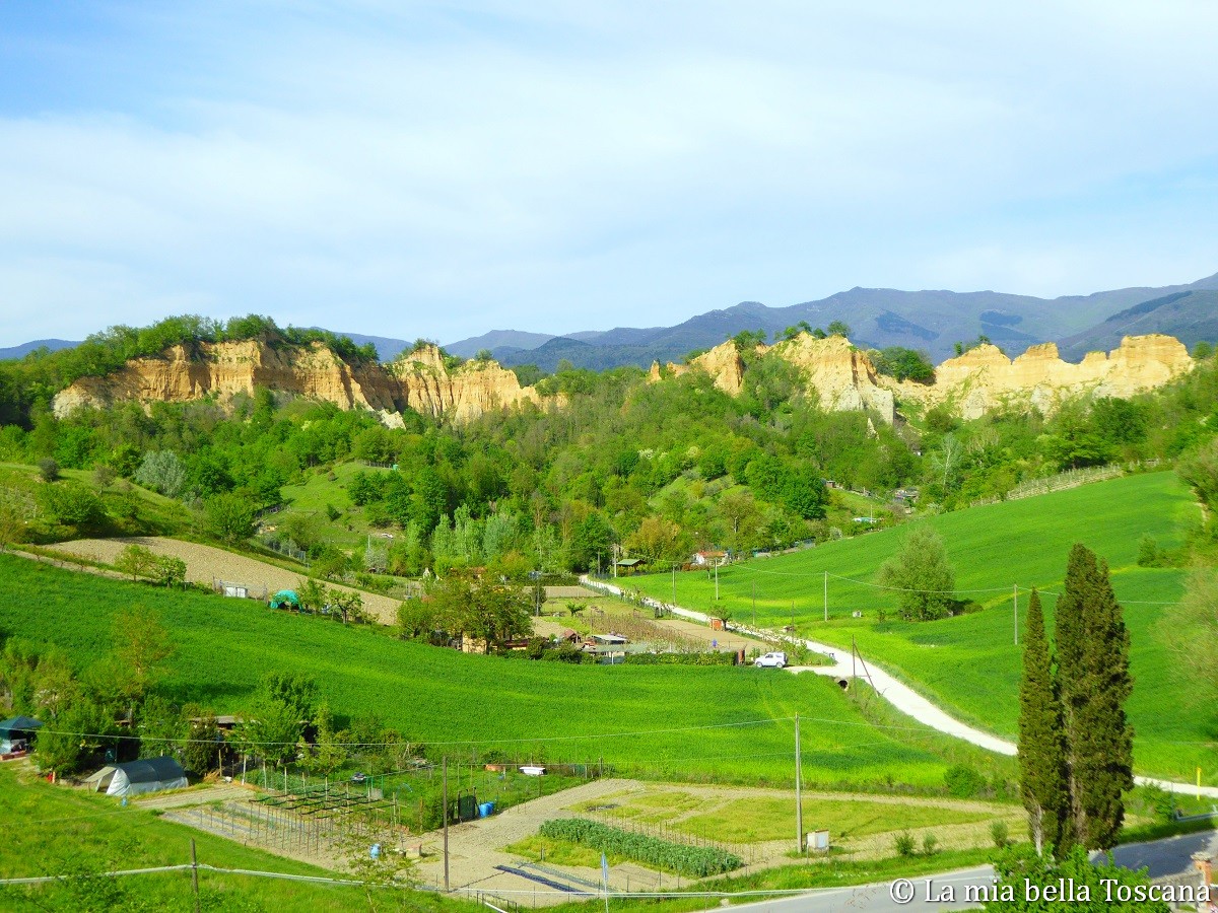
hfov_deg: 46.8
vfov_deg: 36.0
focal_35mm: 40
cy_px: 456
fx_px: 1407
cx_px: 609
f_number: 3.8
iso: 100
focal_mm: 7.2
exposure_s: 1/640
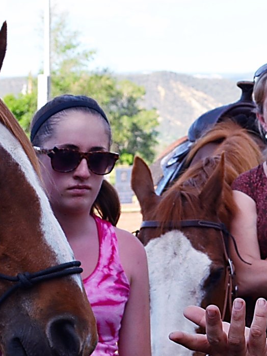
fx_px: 1440
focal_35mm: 140
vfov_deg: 14.1
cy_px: 161
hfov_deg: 10.5
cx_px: 269
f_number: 8
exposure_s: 1/250
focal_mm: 34
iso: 180
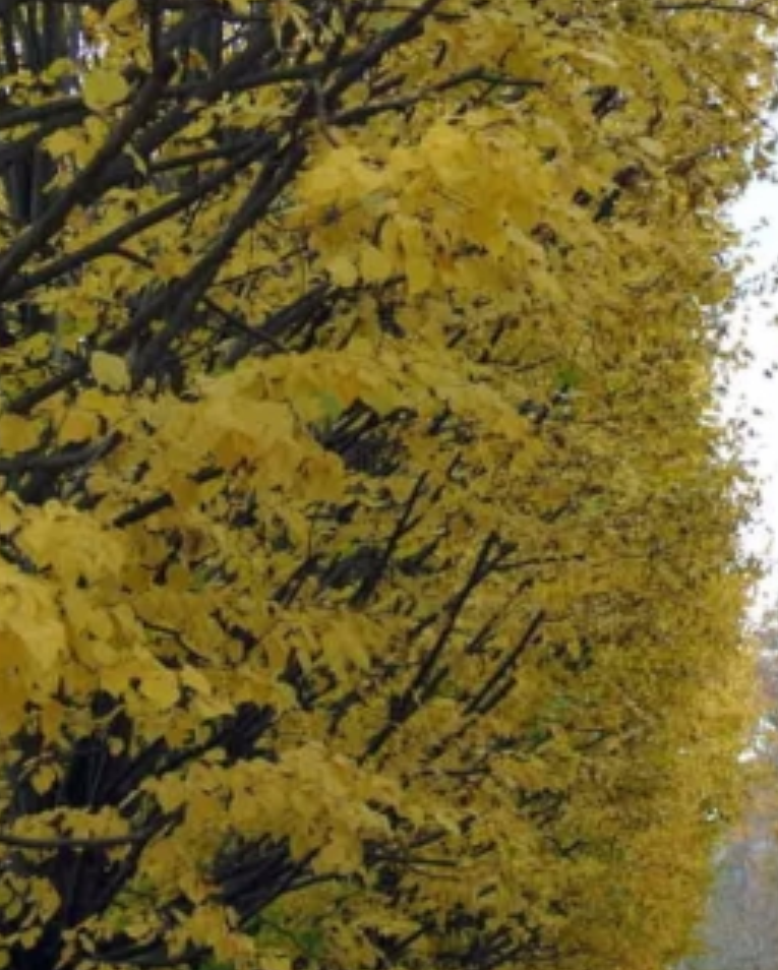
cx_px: 1019
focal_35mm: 142
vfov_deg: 13.6
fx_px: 4081
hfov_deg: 10.6
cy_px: 435
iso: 100
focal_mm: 17.5
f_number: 4.5
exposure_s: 1/160
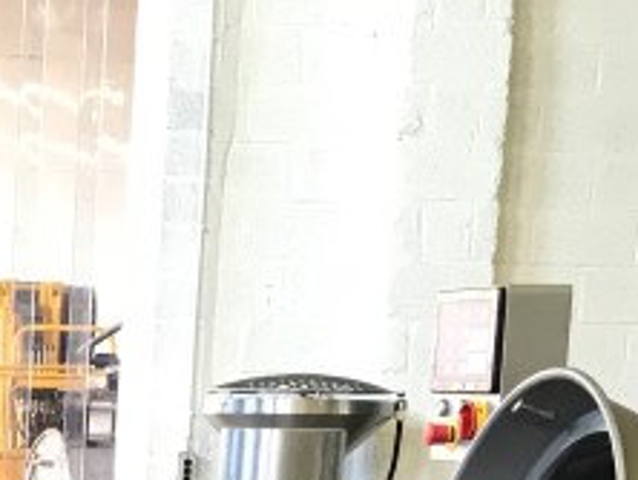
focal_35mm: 129
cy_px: 1026
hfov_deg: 14.4
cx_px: -270
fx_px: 2380
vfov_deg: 10.4
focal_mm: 3.99
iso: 40
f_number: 1.8
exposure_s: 1/20
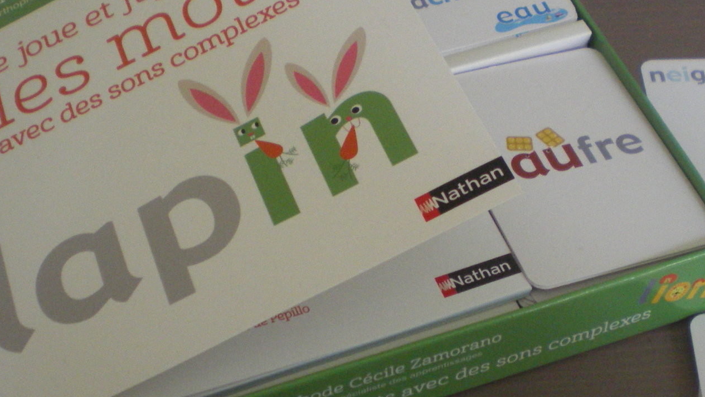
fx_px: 1253
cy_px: 199
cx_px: 469
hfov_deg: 31.2
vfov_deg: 18.0
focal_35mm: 67
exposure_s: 1/50
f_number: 3.1
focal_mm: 6.3
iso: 320
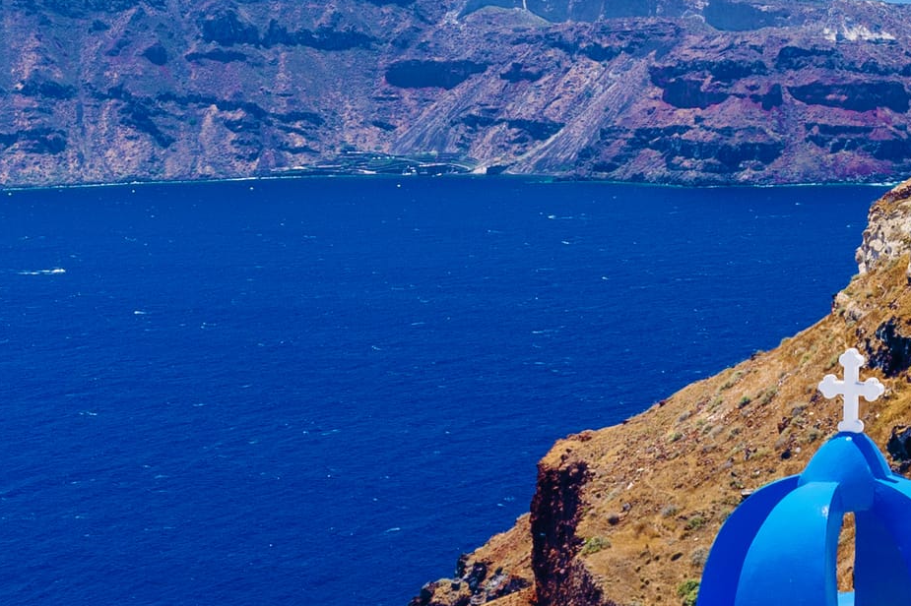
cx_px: 478
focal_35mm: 117
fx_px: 2960
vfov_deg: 11.7
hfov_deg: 17.5
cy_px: 450
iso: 100
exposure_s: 1/100
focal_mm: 28
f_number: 8
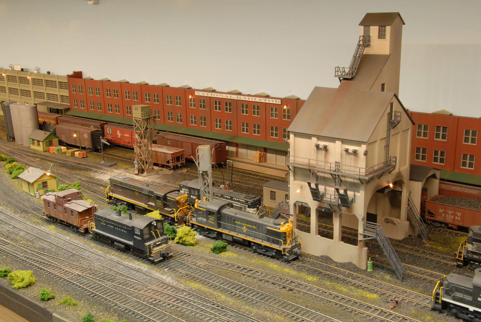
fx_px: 582
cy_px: 161
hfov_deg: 44.9
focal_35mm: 44
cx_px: 240
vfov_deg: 30.9
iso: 400
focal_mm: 29
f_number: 22
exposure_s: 1/1.3
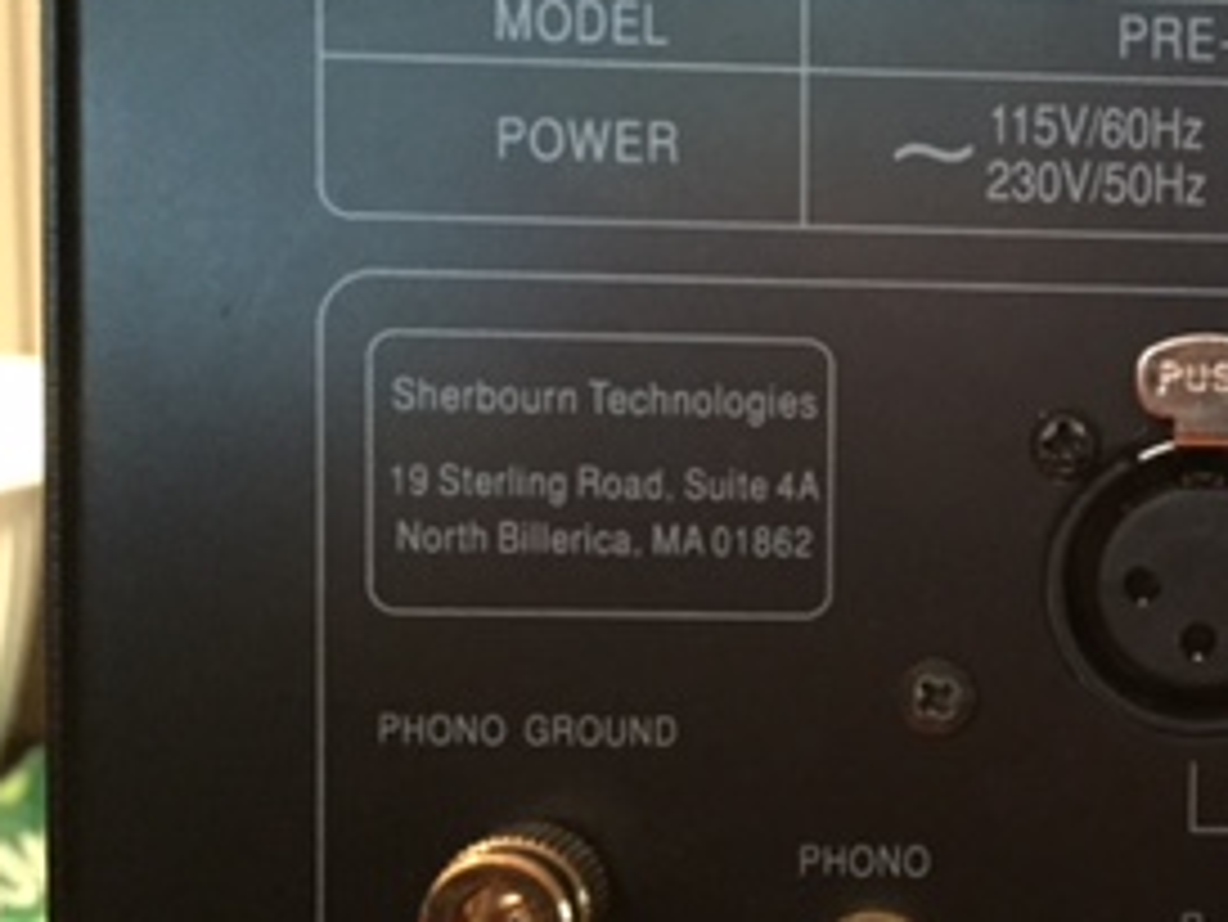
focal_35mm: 68
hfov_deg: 26.2
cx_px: 1372
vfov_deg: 21.6
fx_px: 2413
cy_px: 508
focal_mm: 4.15
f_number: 2.2
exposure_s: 1/15
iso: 800
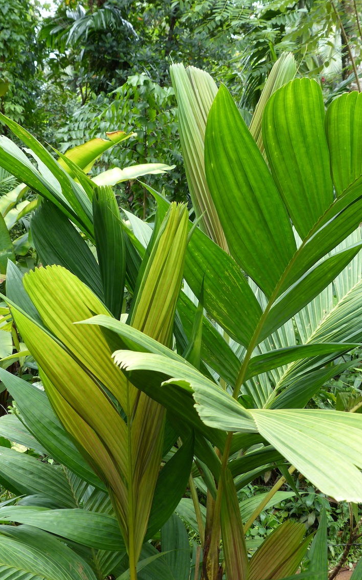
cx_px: 189
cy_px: 291
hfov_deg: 25.8
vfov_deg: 40.3
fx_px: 789
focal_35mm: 50
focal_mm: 8.4
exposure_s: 1/60
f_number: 2.8
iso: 100
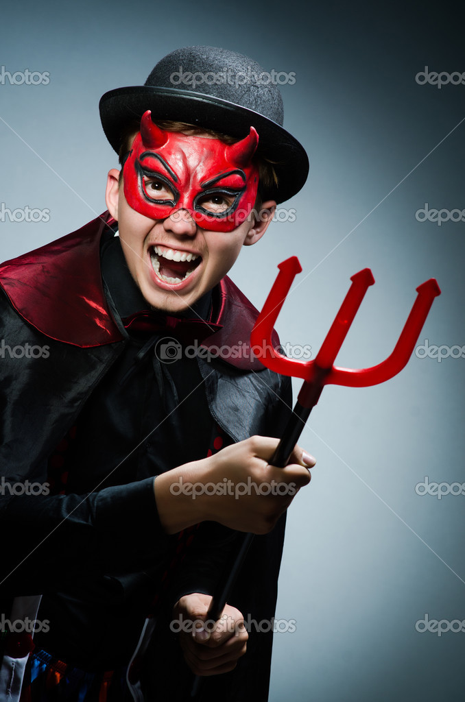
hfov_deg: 10.7
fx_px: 2482
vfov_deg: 16.1
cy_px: 351
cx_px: 232
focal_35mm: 128
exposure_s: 1/200
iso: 100
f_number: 7.1
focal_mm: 85
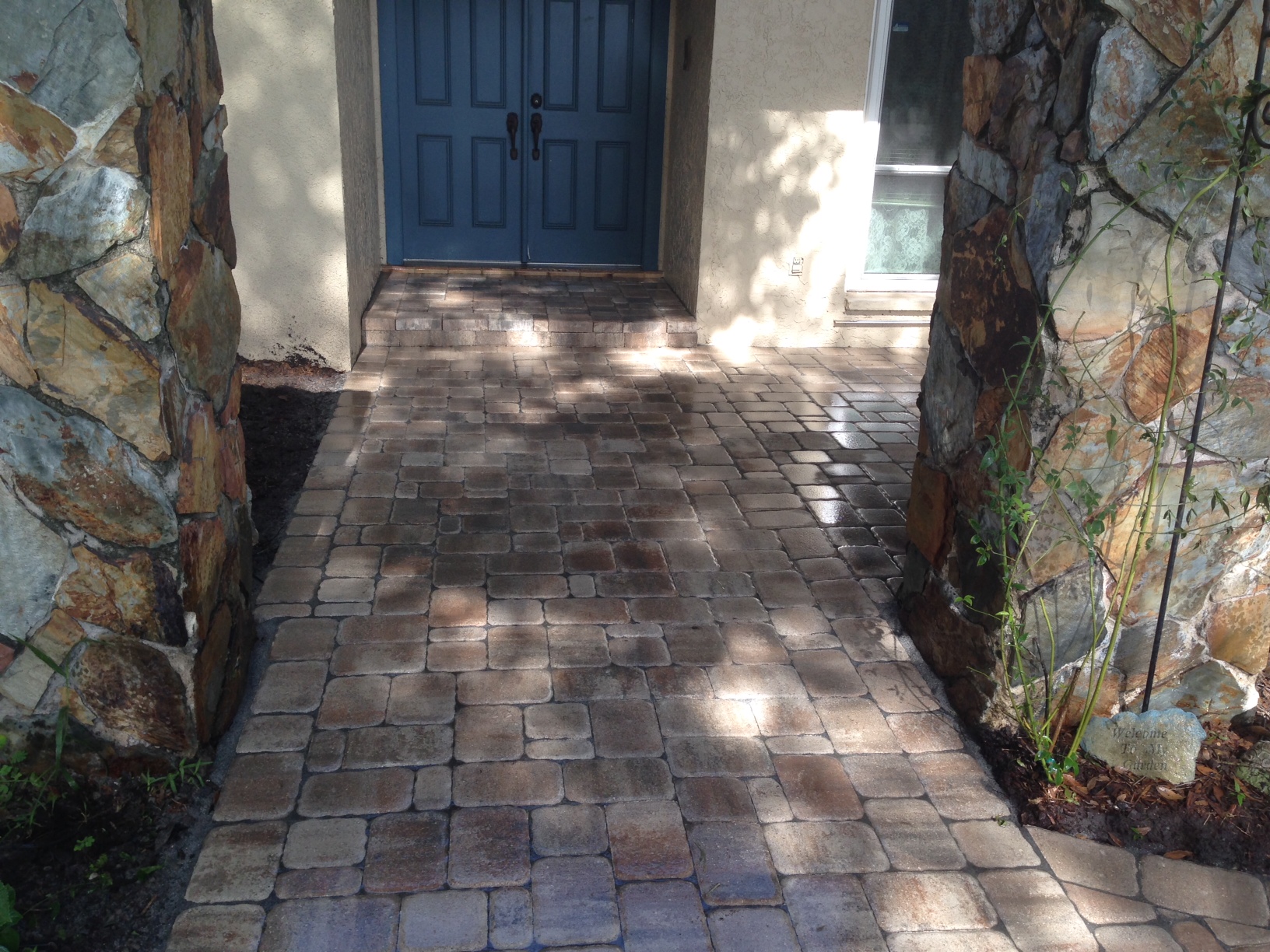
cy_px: 476
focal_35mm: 33
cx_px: 635
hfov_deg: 55.4
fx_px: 1211
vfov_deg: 42.9
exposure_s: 1/235
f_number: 2.4
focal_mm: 4.12
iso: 50
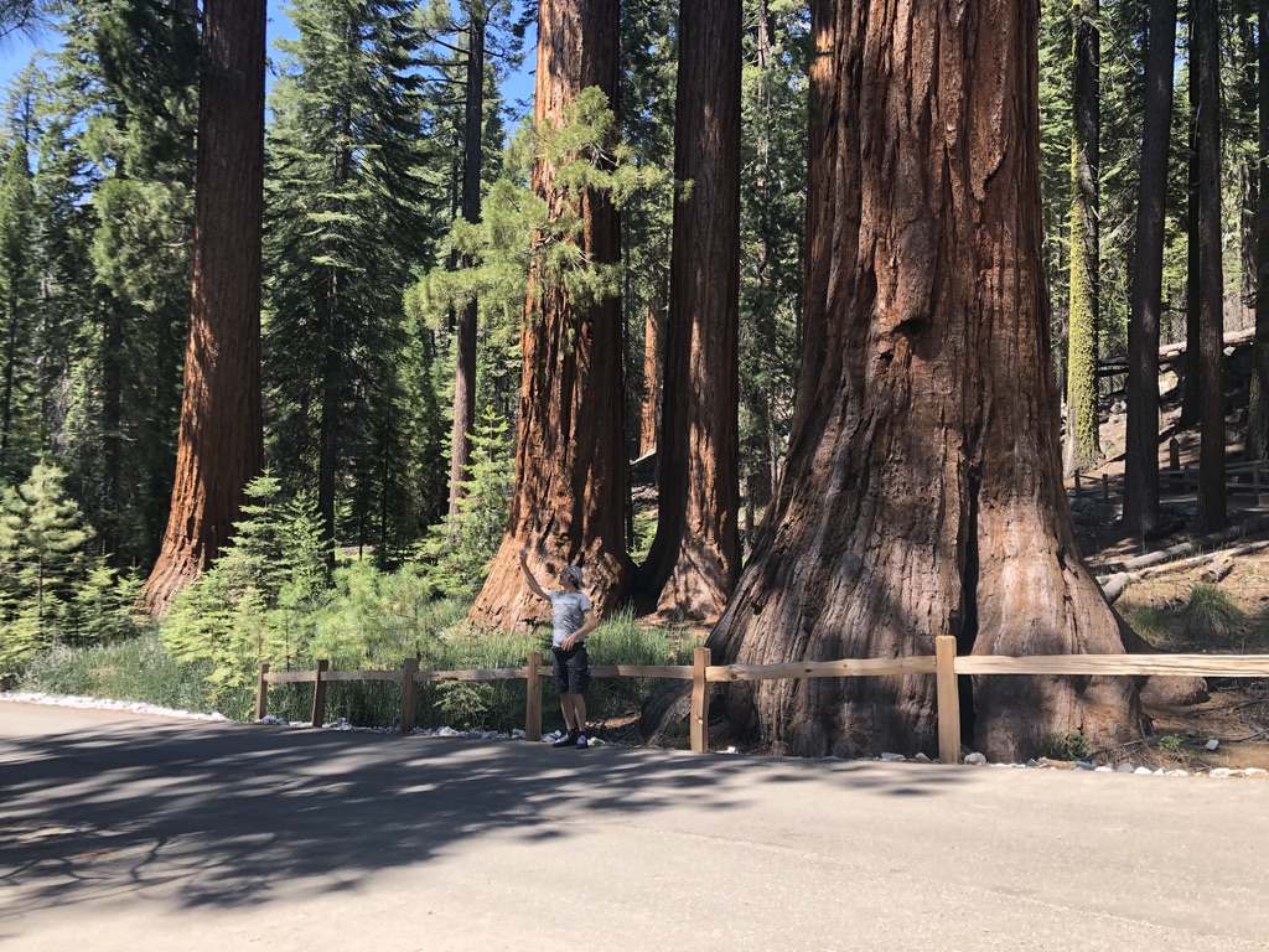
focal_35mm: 28
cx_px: 634
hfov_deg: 63.4
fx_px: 1026
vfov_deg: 49.7
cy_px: 476
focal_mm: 4
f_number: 1.8
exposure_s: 1/265
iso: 20
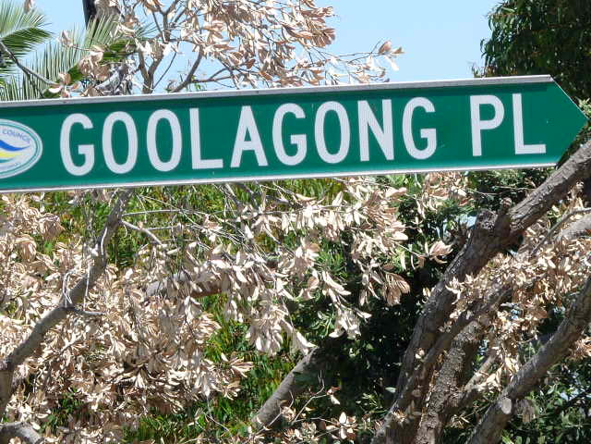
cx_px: 296
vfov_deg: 4.7
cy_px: 222
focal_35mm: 319
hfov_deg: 6.2
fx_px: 5446
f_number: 5.6
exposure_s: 1/250
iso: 100
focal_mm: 32
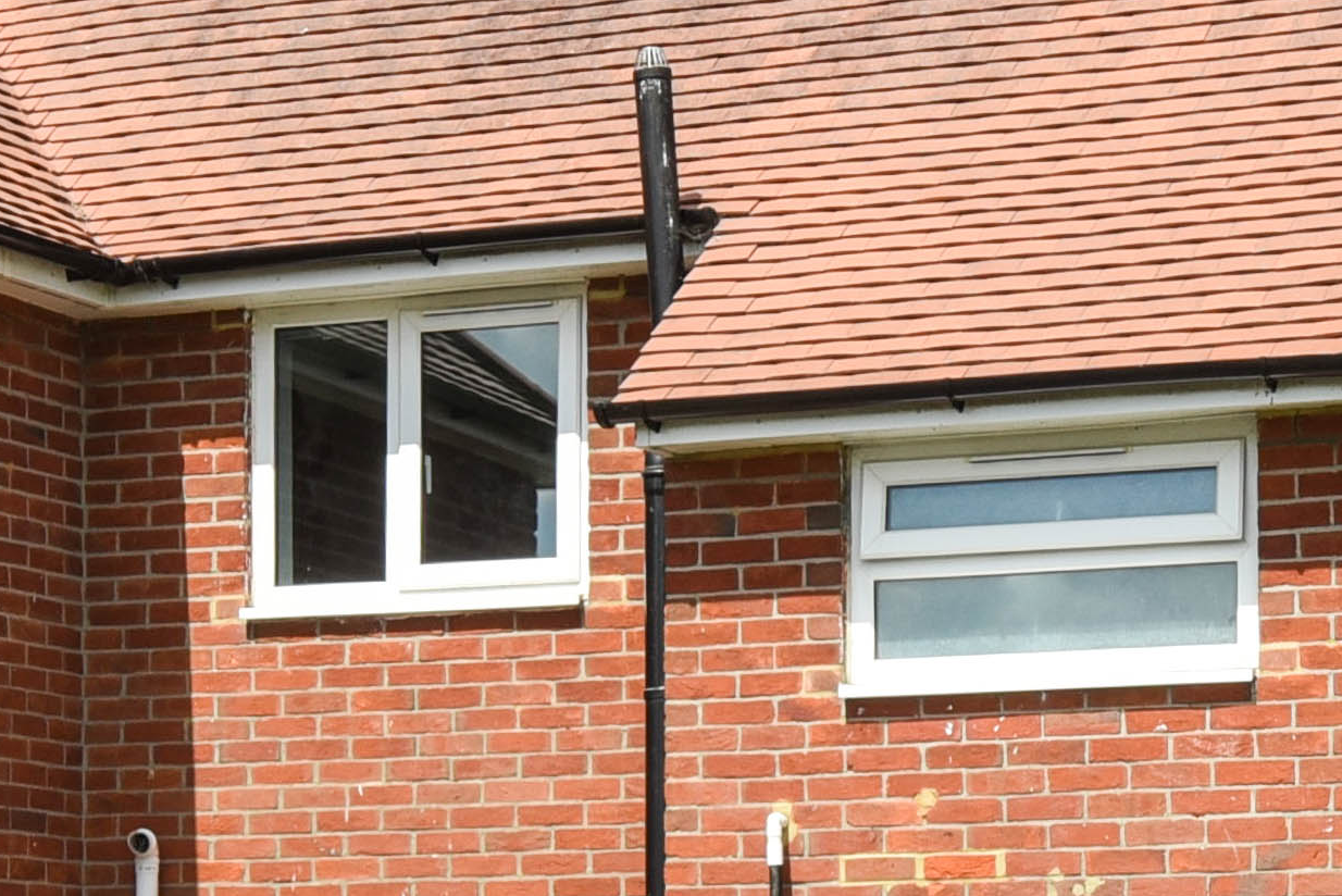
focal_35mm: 117
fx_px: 4363
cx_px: 577
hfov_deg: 17.5
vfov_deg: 11.7
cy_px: 715
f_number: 10
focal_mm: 24
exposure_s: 1/320
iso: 200
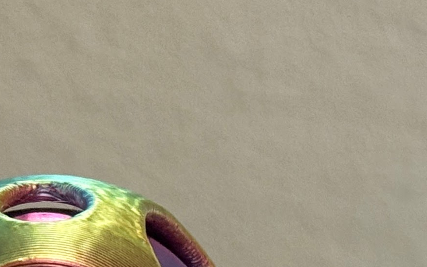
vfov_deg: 7.7
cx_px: 32
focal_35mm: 167
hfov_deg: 12.4
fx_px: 1943
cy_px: 411
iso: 250
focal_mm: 6.76
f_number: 1.78
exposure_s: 1/60
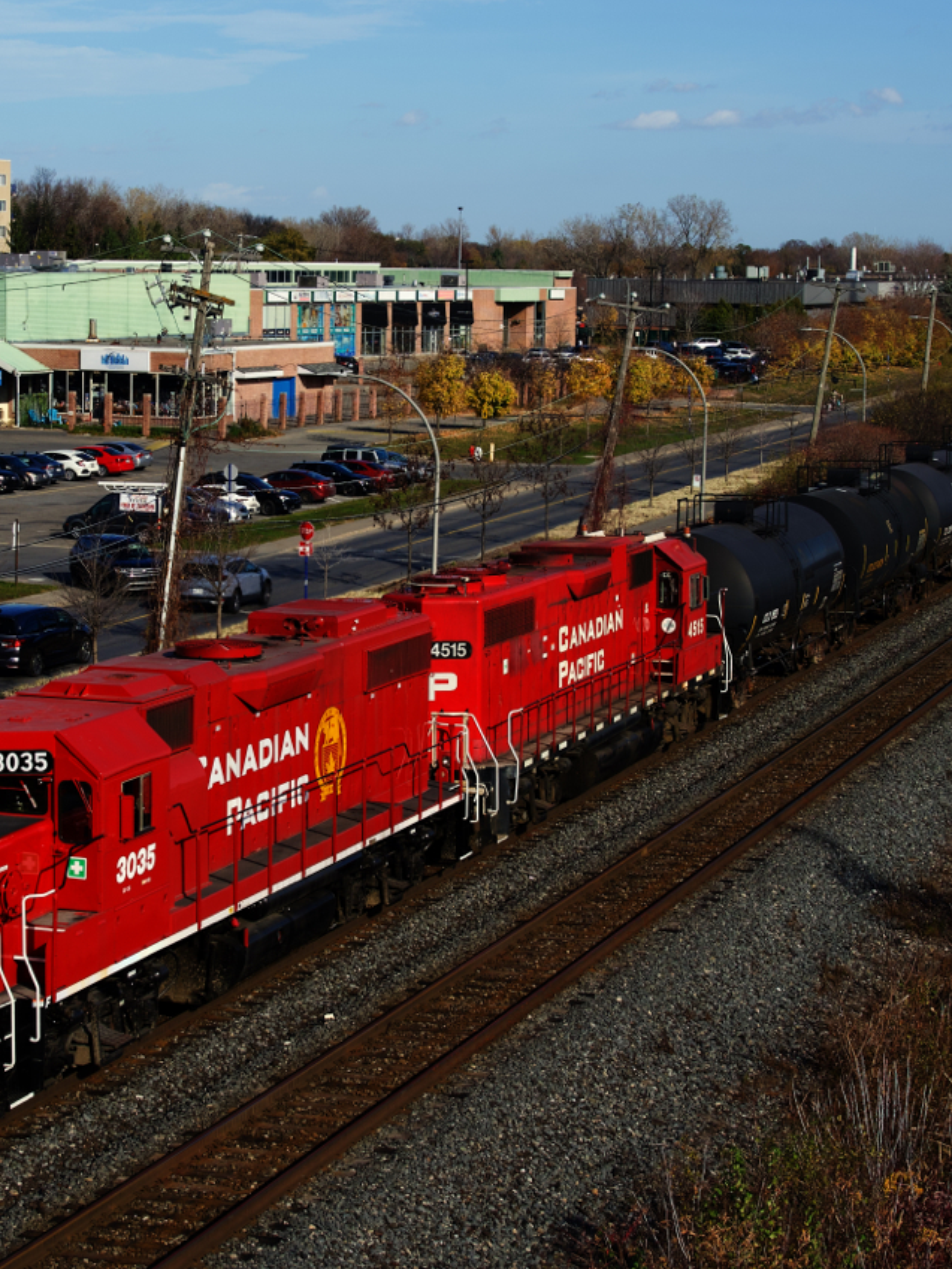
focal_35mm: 71
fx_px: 2603
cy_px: 635
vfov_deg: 27.4
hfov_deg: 20.7
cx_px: 447
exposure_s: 1/800
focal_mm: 49
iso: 320
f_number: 8
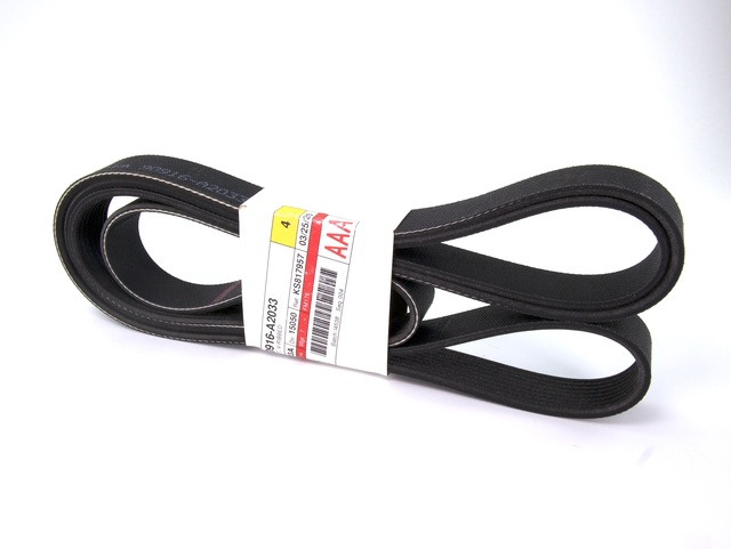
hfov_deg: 51.3
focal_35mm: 36
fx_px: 761
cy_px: 274
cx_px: 366
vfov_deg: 39.7
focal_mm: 18
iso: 200
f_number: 16
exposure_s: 1/40
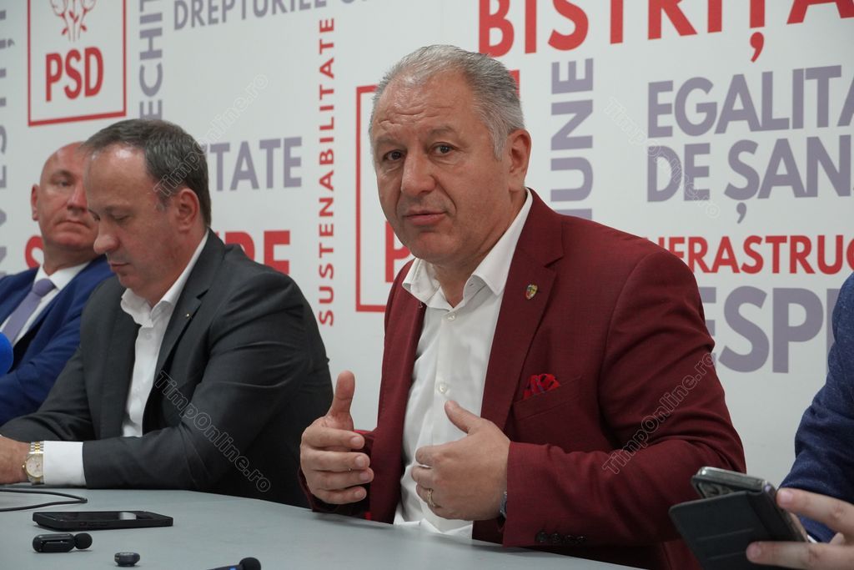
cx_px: 427
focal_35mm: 84
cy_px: 285
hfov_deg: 24.2
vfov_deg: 16.3
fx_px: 1993
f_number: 5.6
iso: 2500
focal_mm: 56
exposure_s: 1/160
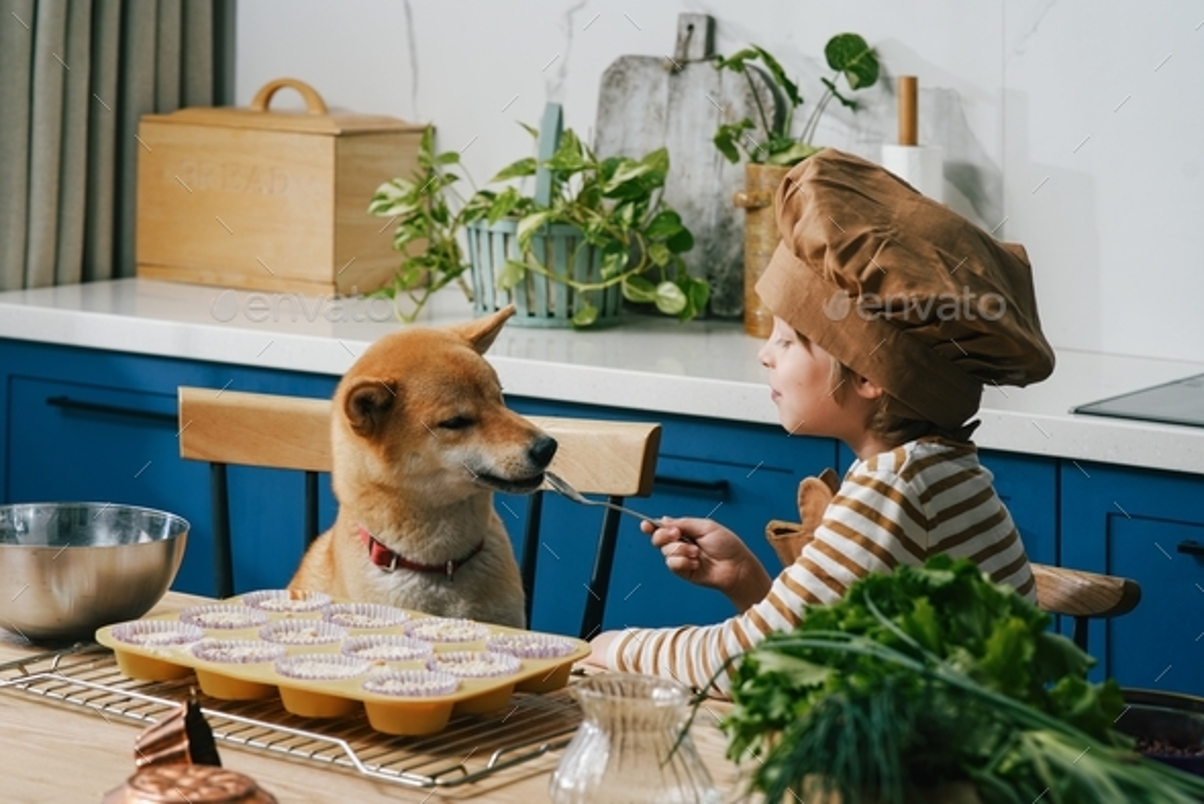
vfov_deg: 16.1
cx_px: 602
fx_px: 2844
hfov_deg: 23.9
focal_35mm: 85
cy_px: 402
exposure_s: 1/160
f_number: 5.6
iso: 80
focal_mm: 85
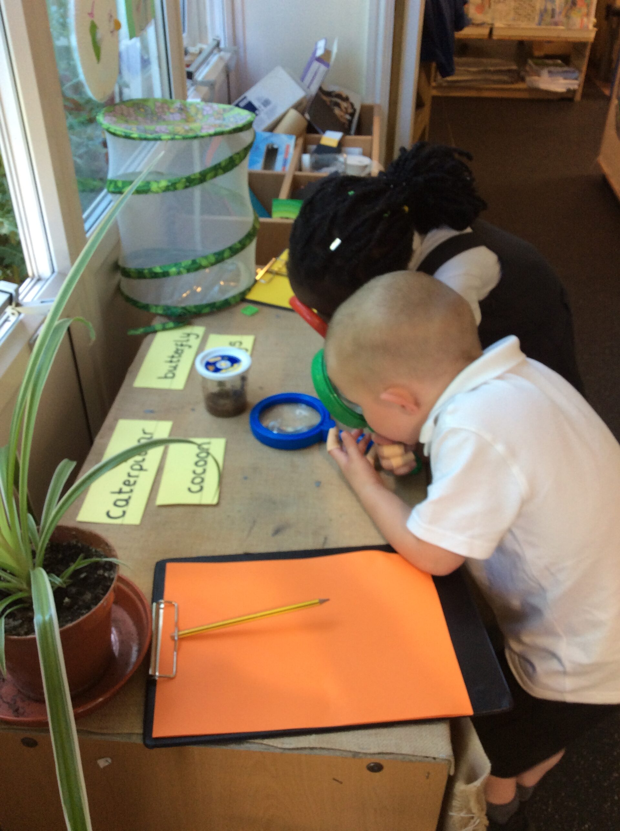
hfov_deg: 44.1
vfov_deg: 56.9
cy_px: 416
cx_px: 310
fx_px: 766
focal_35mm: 32
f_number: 2.4
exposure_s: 1/25
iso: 50
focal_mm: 3.3
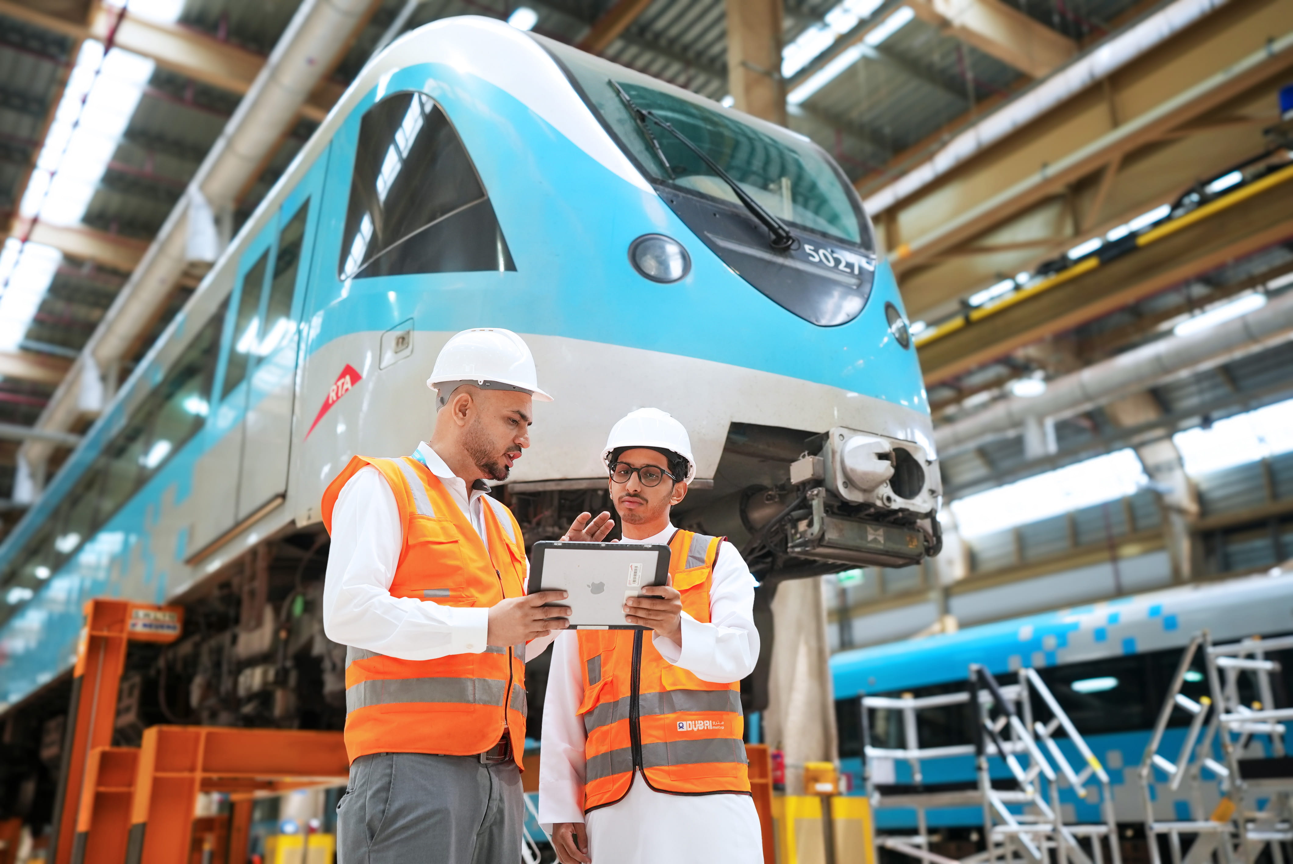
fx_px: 1258
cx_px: 646
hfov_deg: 54.4
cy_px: 432
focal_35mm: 35
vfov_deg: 37.9
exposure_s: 1/100
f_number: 2.8
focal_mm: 35
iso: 400
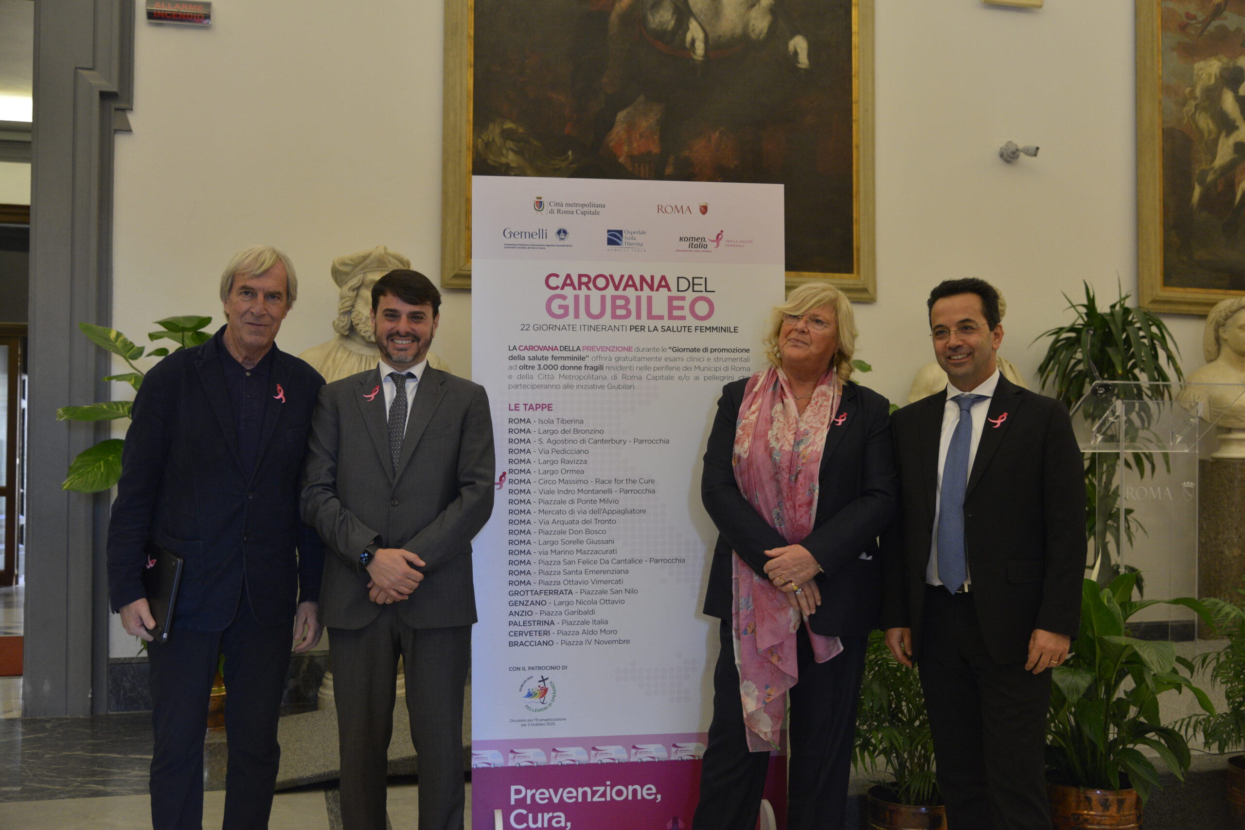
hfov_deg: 50.7
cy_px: 415
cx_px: 622
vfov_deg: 35.1
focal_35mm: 38
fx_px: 1314
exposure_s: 1/100
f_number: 4
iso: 1600
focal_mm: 38
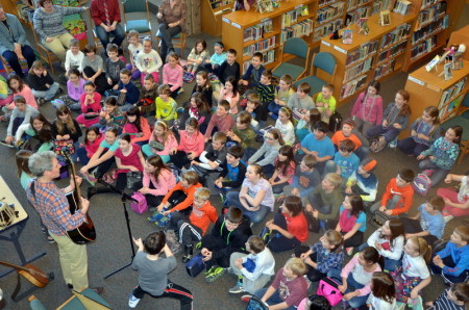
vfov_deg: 35.3
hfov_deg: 51.4
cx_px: 234
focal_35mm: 38
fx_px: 488
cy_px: 155
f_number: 5
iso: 800
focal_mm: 25
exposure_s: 1/60
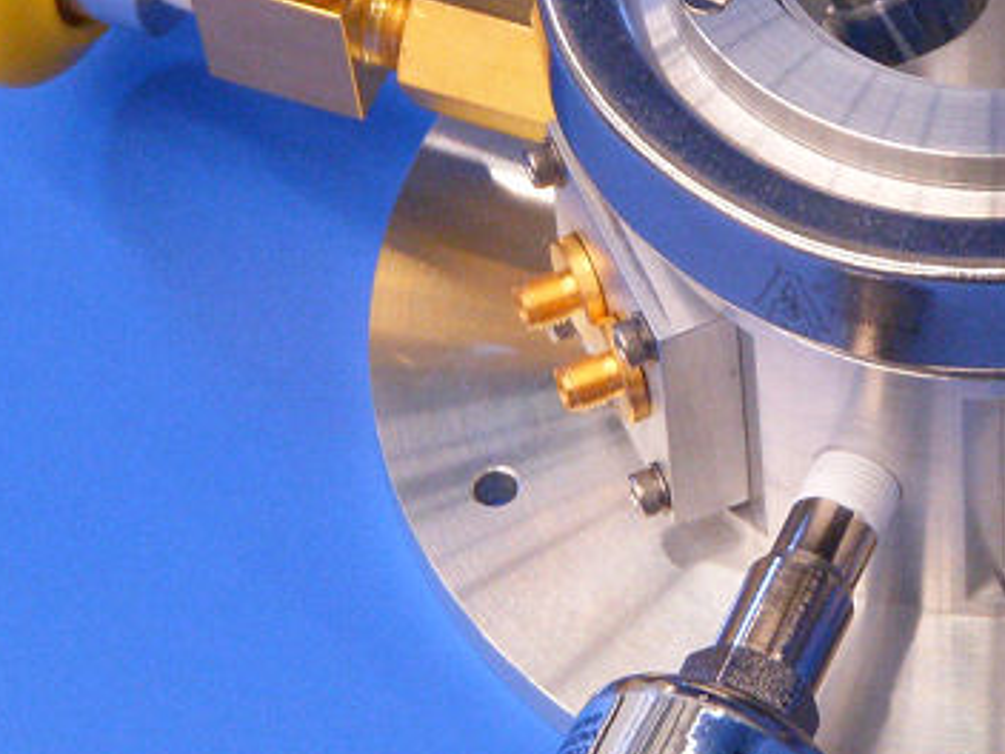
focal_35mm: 193
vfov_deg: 7.7
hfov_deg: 10.2
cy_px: 214
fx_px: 5603
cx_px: 854
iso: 320
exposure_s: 1/15
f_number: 4
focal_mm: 14.1
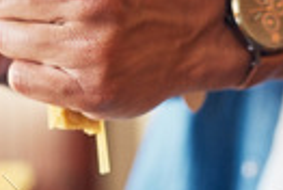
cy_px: 110
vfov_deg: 6.1
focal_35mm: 225
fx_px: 1773
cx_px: 151
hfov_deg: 9.1
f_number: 2.2
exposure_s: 1/320
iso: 320
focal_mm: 50
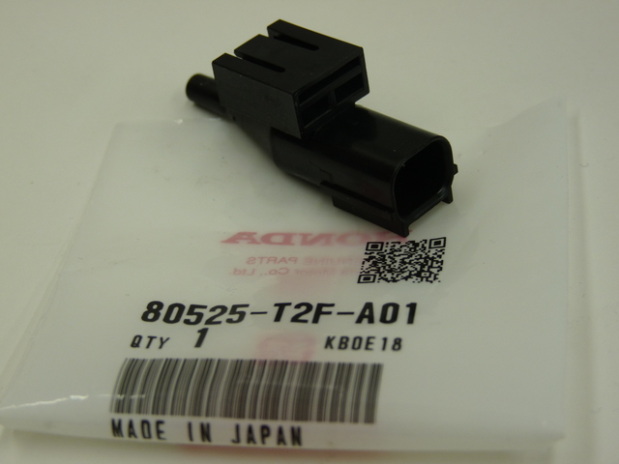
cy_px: 232
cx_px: 310
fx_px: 1627
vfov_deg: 16.2
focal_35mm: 91
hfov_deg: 21.5
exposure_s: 1/50
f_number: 3.4
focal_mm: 16.1
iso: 100
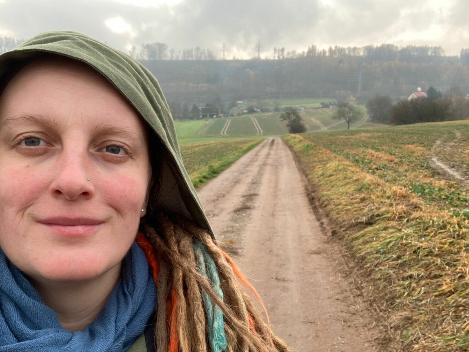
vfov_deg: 38.7
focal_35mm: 37
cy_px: 186
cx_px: 213
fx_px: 502
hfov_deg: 50.0
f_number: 2.2
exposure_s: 1/121
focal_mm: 2.87
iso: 20
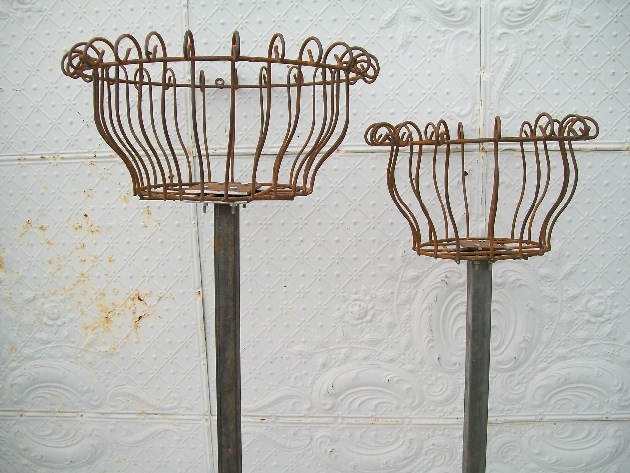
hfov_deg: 51.4
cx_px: 315
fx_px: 655
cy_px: 236
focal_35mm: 36
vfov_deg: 39.7
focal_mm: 6
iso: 80
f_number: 2.7
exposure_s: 1/200
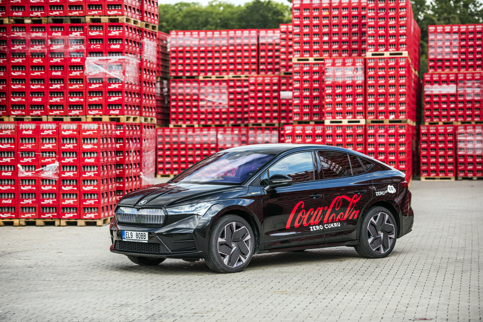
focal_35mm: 105
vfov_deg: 13.1
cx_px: 242
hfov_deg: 19.4
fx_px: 1409
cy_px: 161
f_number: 2.8
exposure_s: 1/320
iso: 100
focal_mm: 105
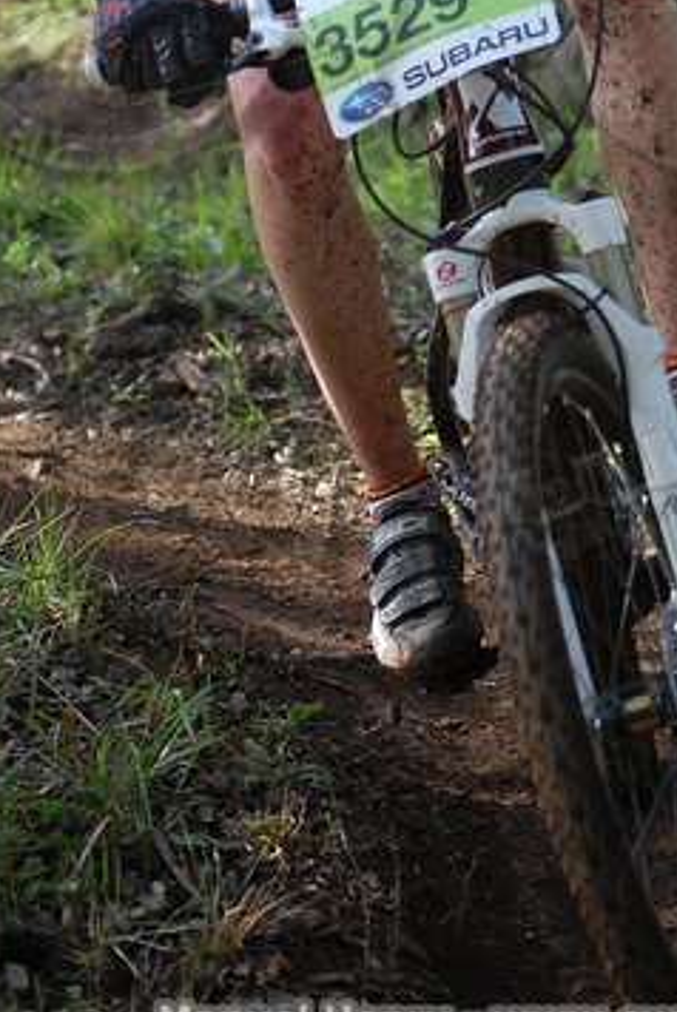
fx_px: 7098
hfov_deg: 5.5
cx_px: 408
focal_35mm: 252
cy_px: -77
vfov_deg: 8.1
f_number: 4.2
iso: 450
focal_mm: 75
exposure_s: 1/500
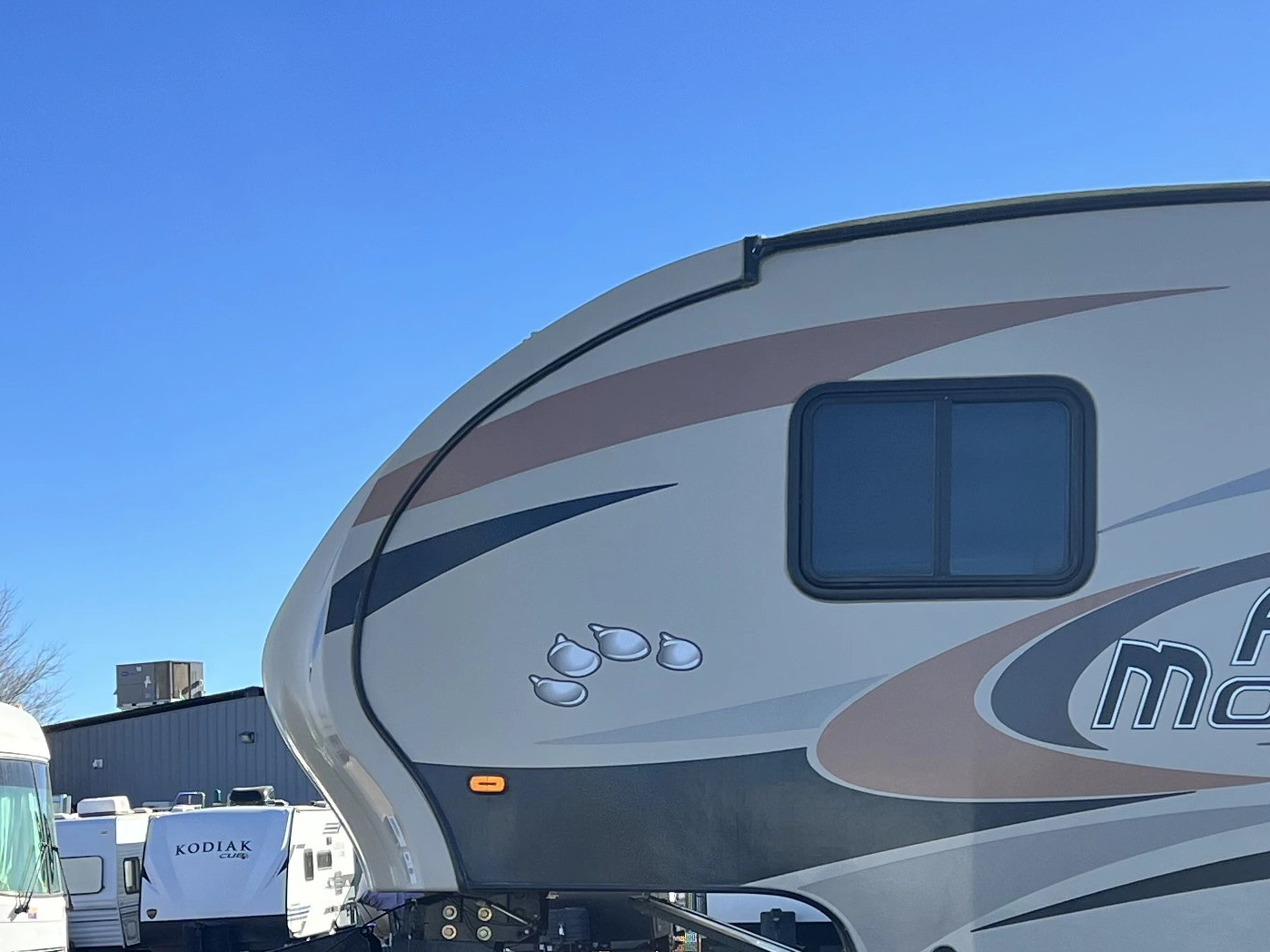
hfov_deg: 25.7
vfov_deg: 19.4
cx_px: 344
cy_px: 815
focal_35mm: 75
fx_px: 2751
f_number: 1.5
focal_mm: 5.7
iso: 50
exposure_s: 1/2915
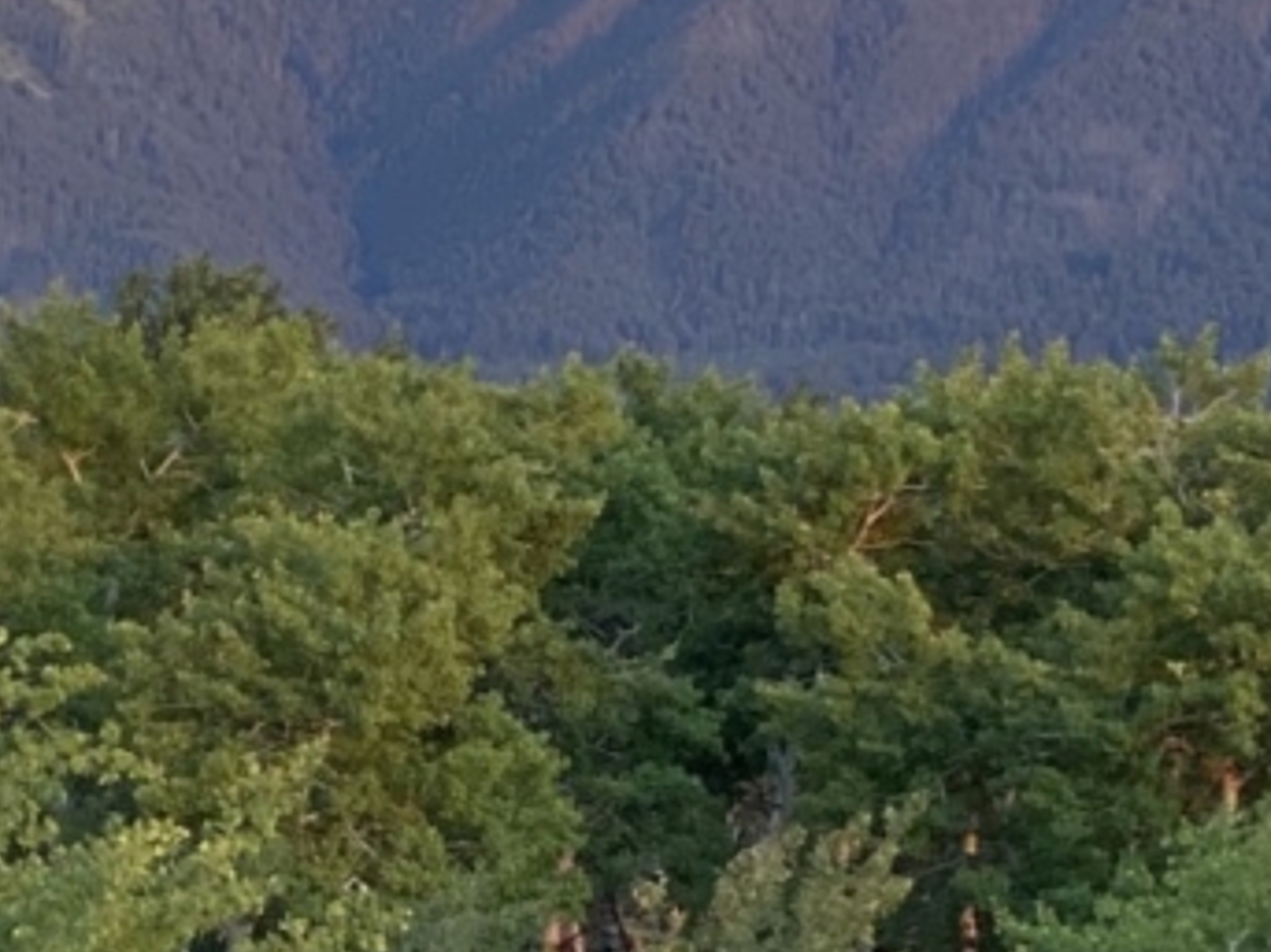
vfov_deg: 6.4
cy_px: 619
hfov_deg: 8.2
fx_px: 8552
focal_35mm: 233
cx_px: -938
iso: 32
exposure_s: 1/122
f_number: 2
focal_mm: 6
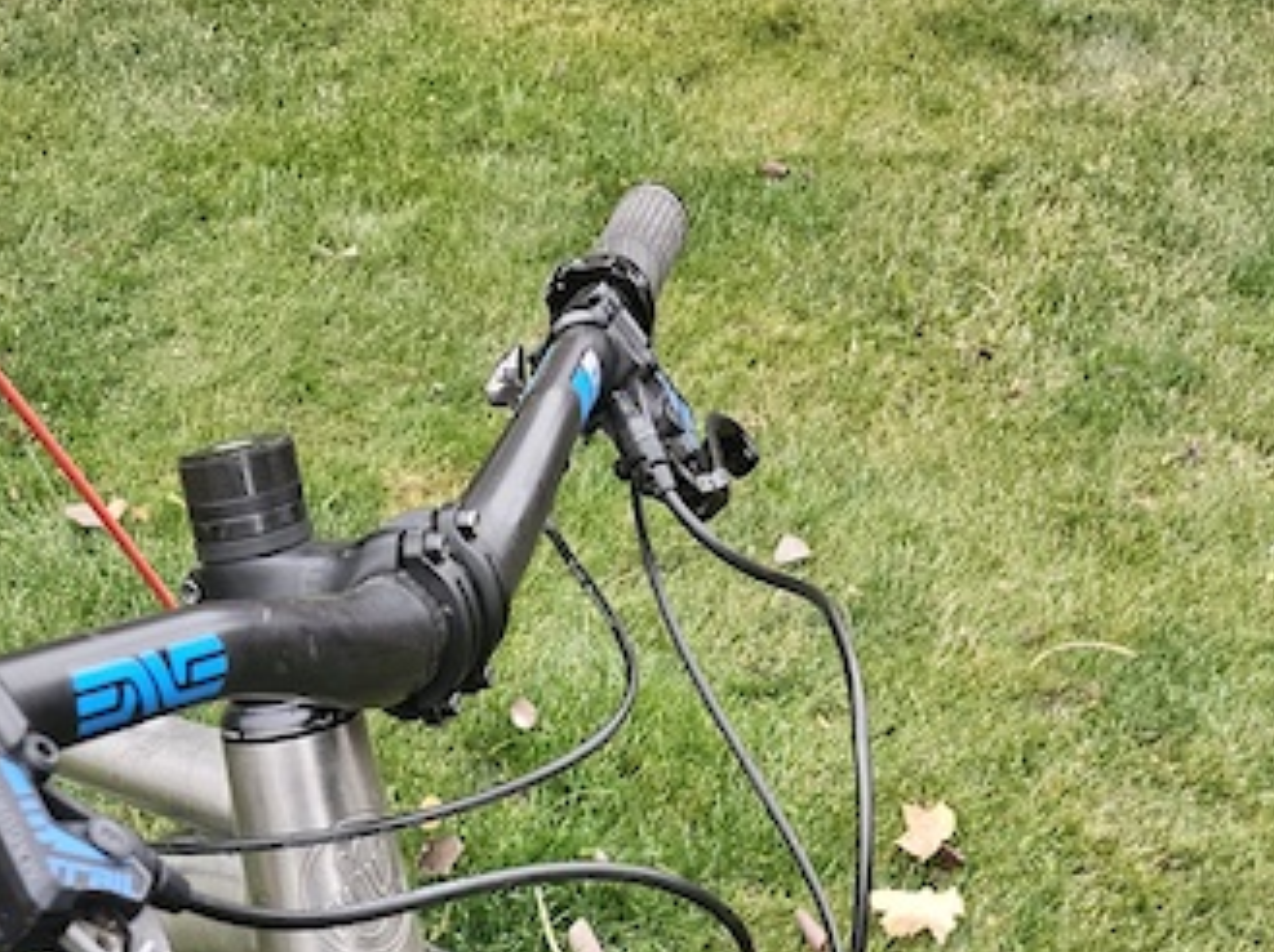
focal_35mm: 56
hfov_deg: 34.1
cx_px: 426
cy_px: 1532
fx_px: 2059
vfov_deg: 20.9
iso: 160
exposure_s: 1/180
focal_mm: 5.4
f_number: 1.8
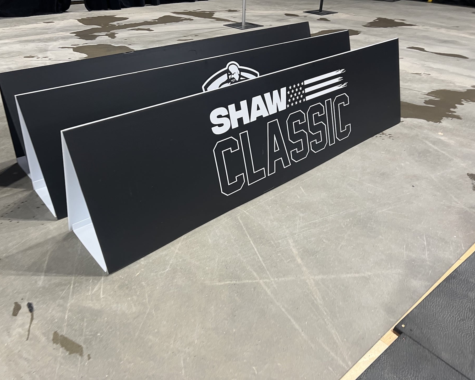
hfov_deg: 62.1
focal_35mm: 28
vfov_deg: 51.5
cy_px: 184
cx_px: 218
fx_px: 394
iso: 160
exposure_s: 1/50
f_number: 1.5
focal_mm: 5.7
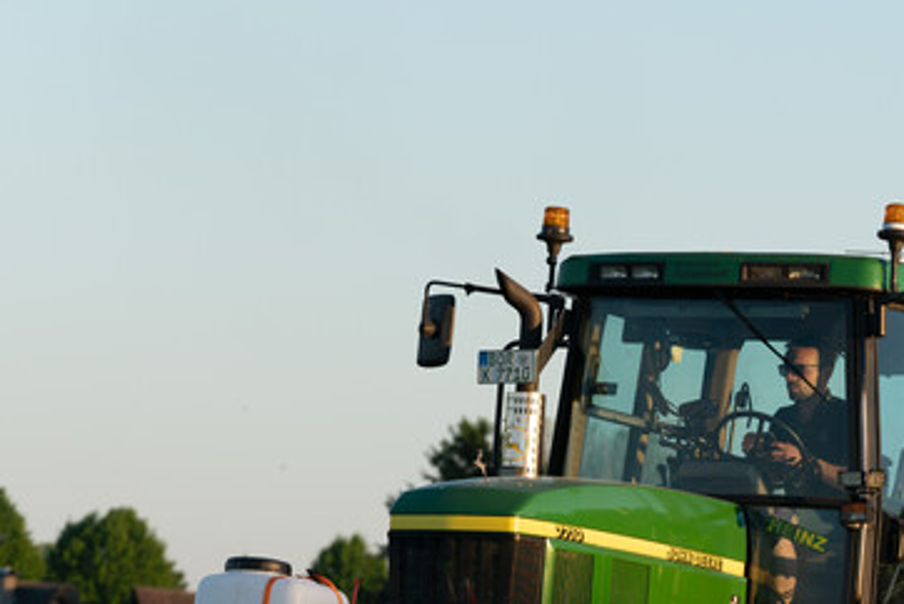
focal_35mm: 318
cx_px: 797
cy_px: 624
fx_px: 7992
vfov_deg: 4.3
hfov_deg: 6.5
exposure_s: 1/320
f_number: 4.5
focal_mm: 128
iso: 125
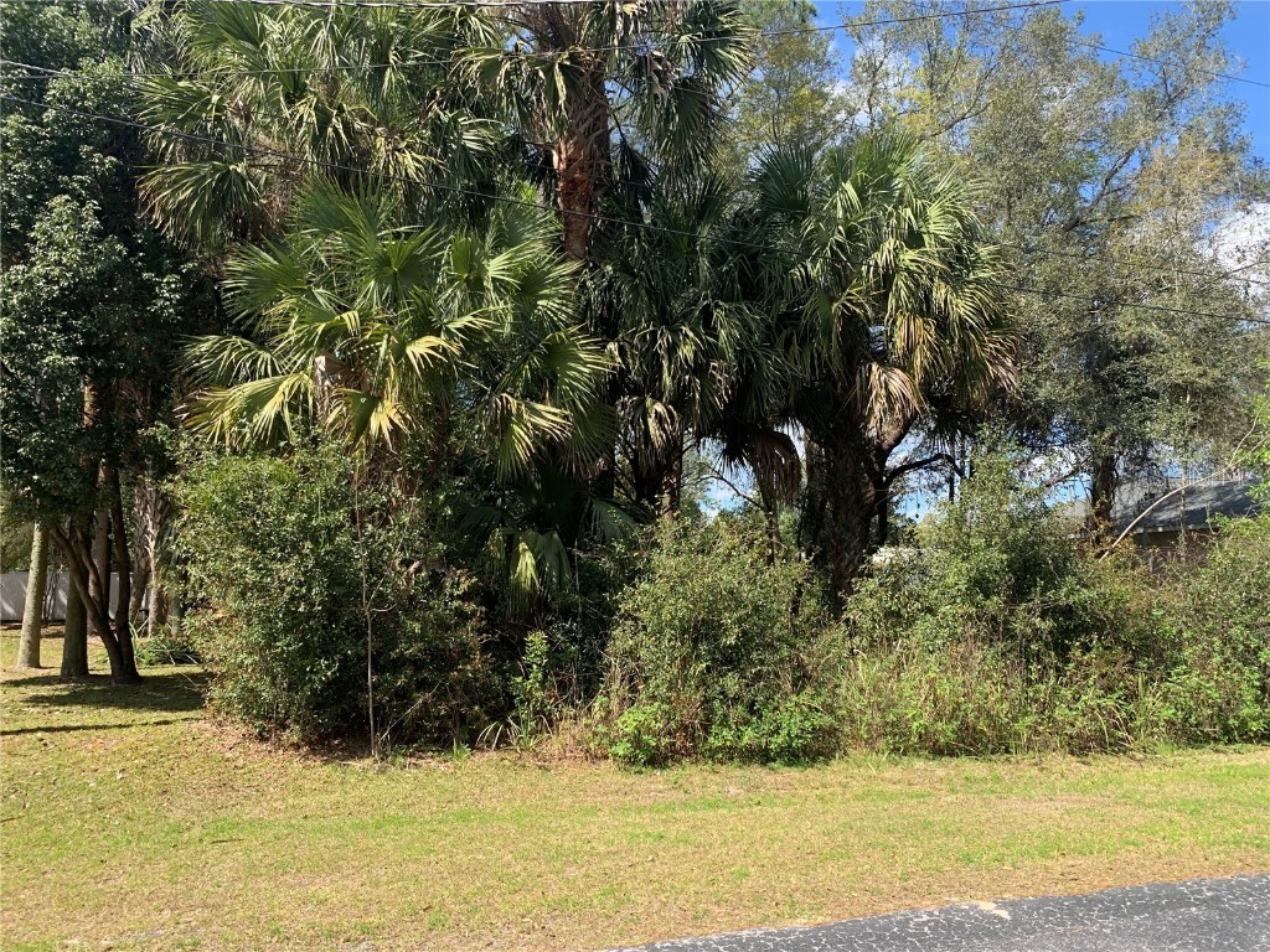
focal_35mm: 26
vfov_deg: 53.1
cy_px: 476
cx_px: 635
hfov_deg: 67.3
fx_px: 954
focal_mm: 4.25
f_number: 1.8
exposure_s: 1/789
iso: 25
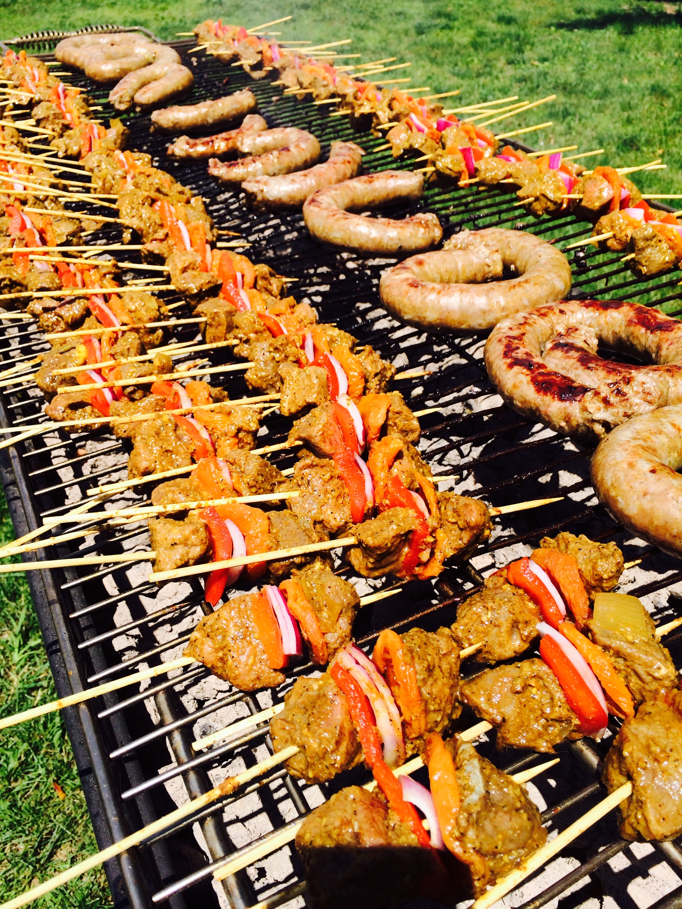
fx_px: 788
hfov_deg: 46.8
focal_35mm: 30
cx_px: 341
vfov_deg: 60.0
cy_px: 454
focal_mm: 4.12
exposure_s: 1/2283
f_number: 2.2
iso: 32
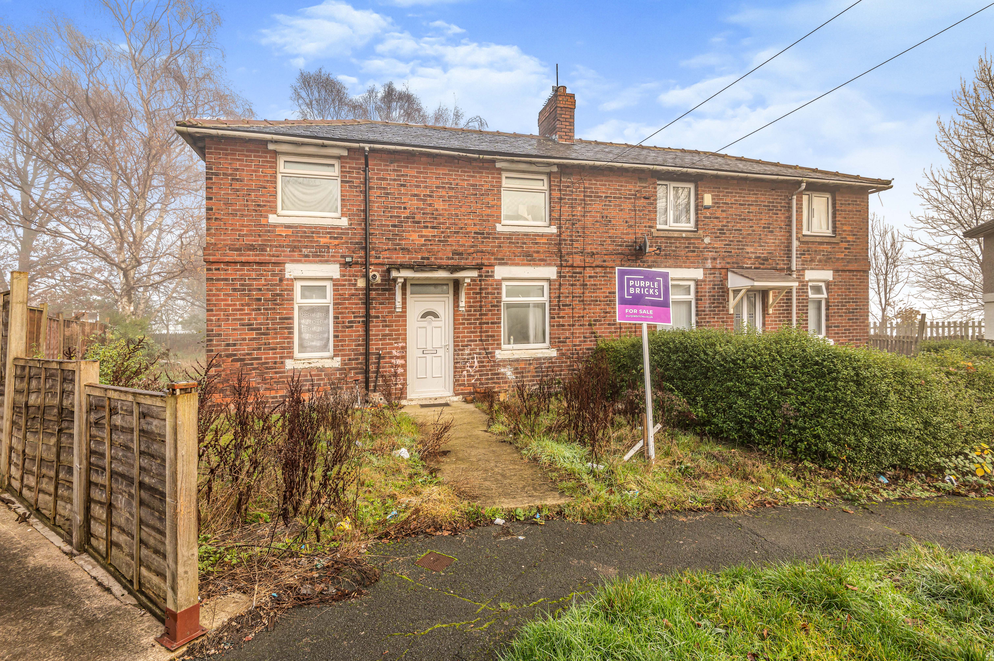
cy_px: 330
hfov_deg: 96.8
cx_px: 497
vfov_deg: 73.7
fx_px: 441
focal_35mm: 16
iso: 400
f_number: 8
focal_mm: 16
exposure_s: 1/100
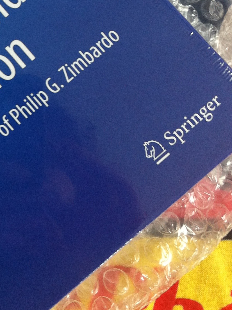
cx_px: -3
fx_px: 735
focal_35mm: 82
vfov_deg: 23.1
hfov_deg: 17.5
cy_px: 12
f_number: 2.8
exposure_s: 1/30
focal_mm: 3.85
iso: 80
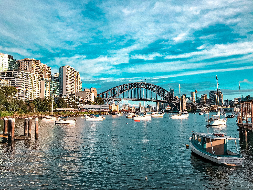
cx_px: 126
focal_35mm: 28
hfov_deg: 63.4
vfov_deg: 49.7
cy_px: 95
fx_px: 205
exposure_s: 1/1500
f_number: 1.8
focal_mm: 3.99
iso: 20
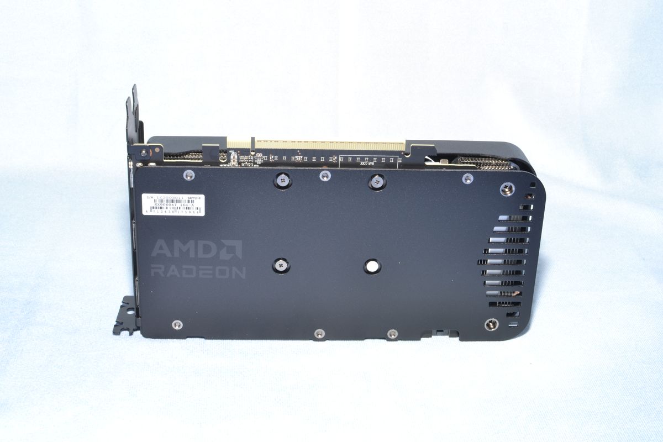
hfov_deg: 37.9
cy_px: 221
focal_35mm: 52
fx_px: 967
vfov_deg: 25.8
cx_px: 332
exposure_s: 1/80
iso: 400
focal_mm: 35
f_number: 14
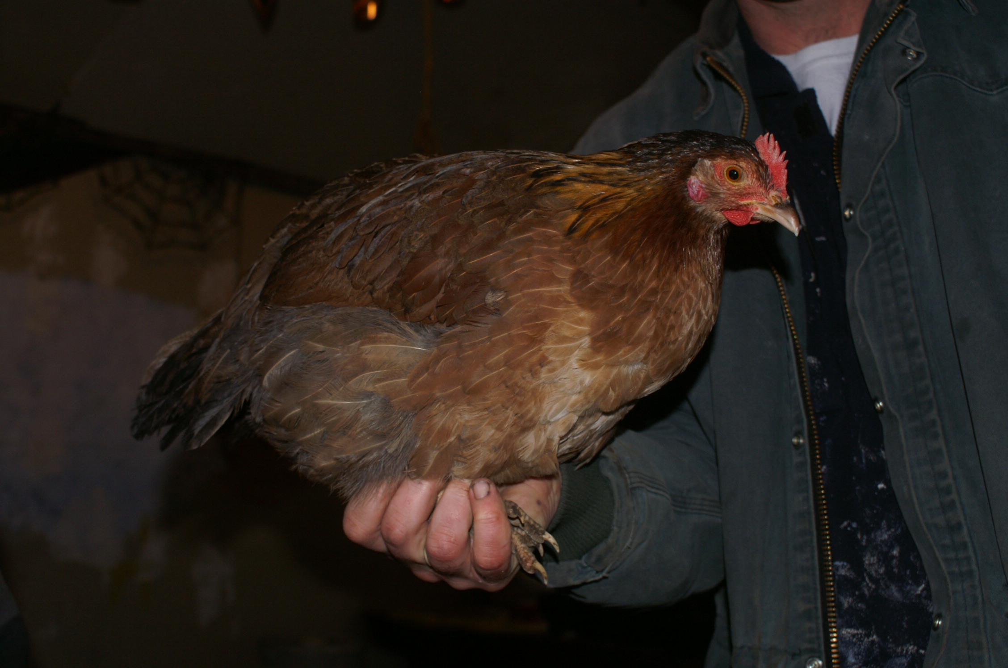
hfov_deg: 43.7
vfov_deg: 29.8
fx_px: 1258
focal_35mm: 45
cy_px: 334
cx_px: 504
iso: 400
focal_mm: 30
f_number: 5.6
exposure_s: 1/60
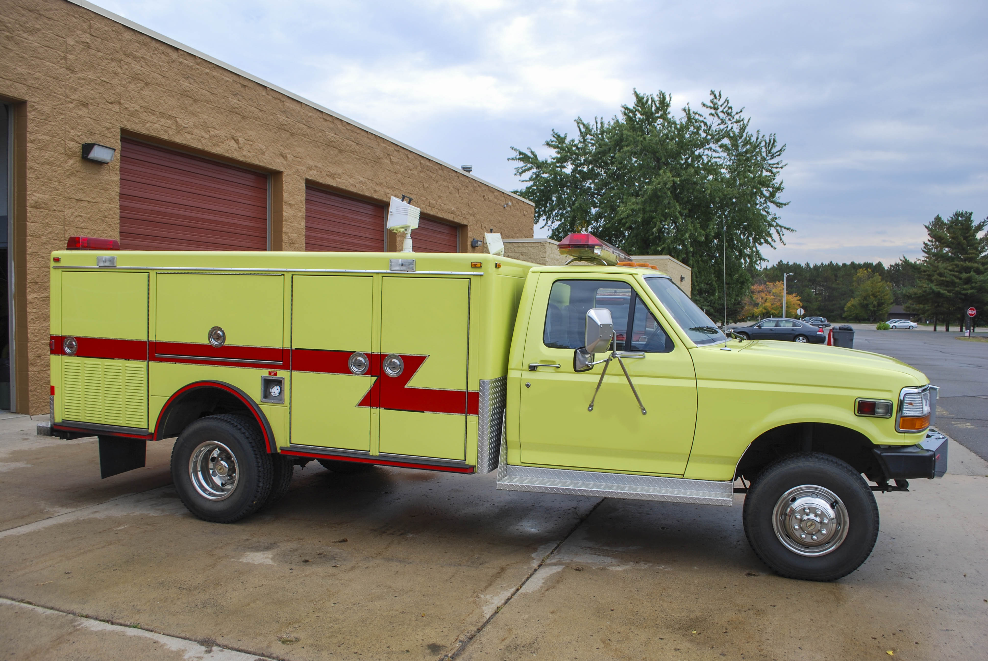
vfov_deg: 48.0
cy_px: 330
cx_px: 494
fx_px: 742
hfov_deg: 67.3
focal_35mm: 27
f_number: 6.3
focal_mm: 18
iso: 100
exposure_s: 1/160
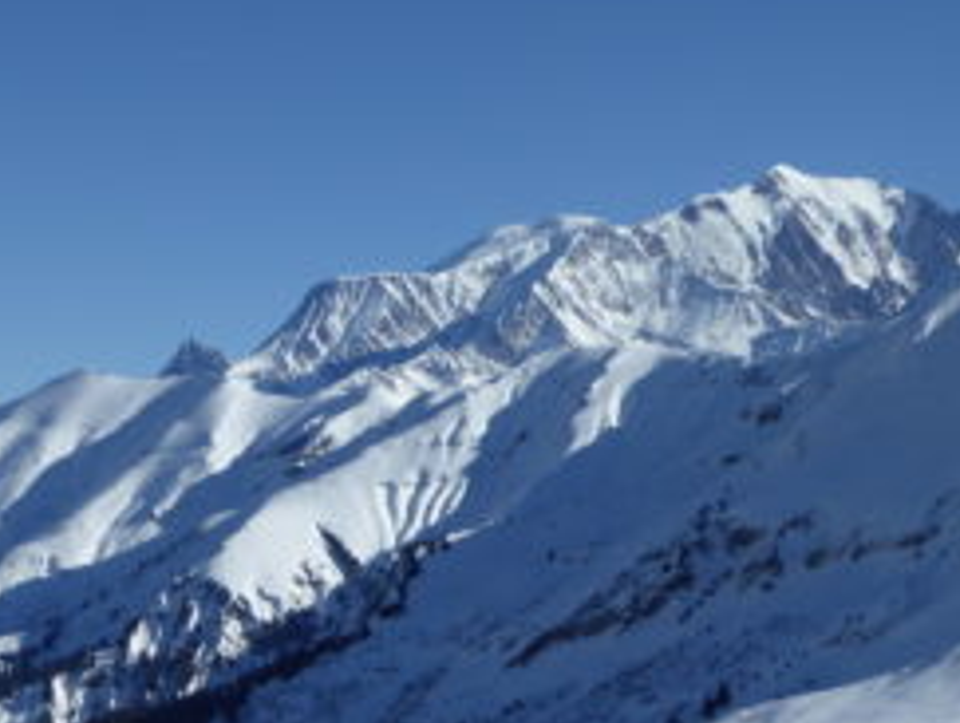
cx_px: 340
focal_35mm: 111
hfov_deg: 17.7
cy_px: 545
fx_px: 3083
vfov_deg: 13.3
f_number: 4.2
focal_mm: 10.3
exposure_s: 1/1600
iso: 100
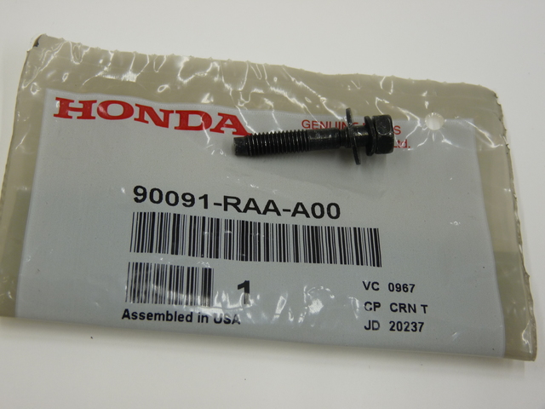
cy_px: 204
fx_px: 992
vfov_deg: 23.3
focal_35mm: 63
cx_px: 272
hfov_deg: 30.7
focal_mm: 11.1
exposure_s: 1/40
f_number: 3.4
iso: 100
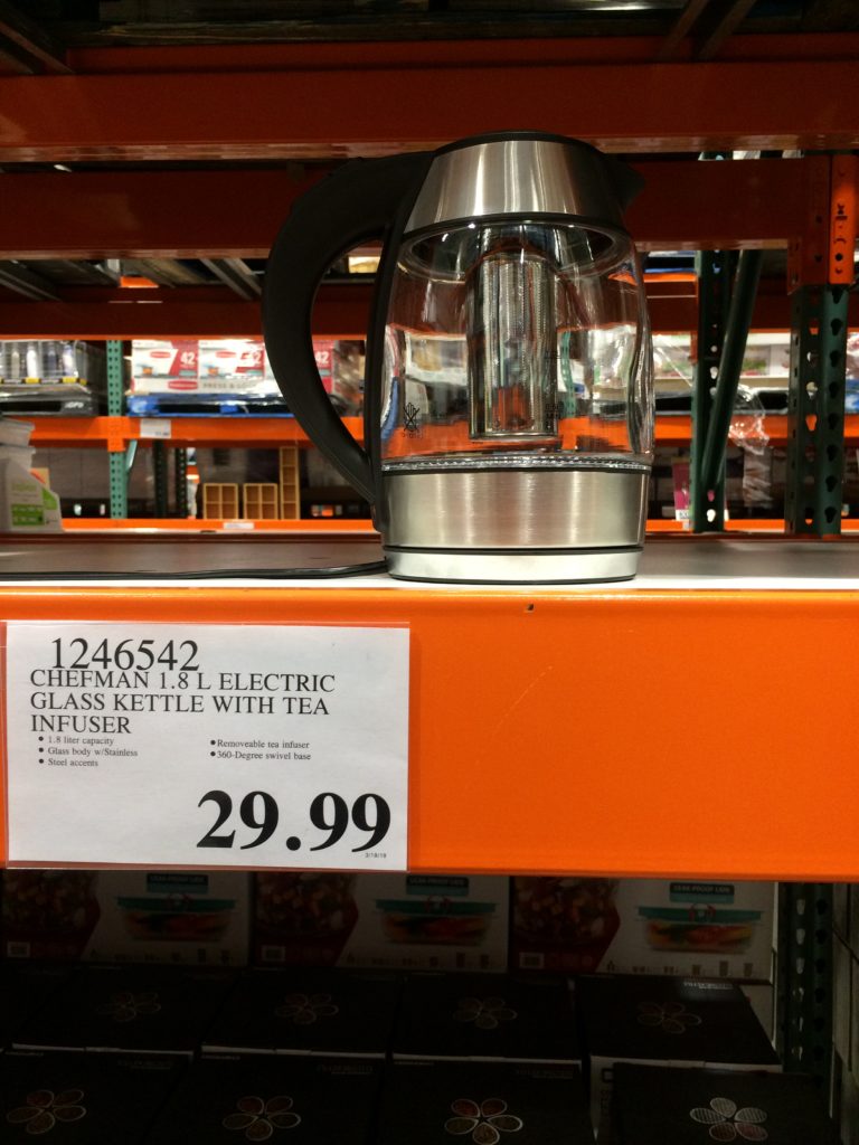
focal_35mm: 29
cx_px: 430
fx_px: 960
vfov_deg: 61.7
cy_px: 572
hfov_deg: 48.2
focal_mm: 4.15
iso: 160
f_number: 2.2
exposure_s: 1/30
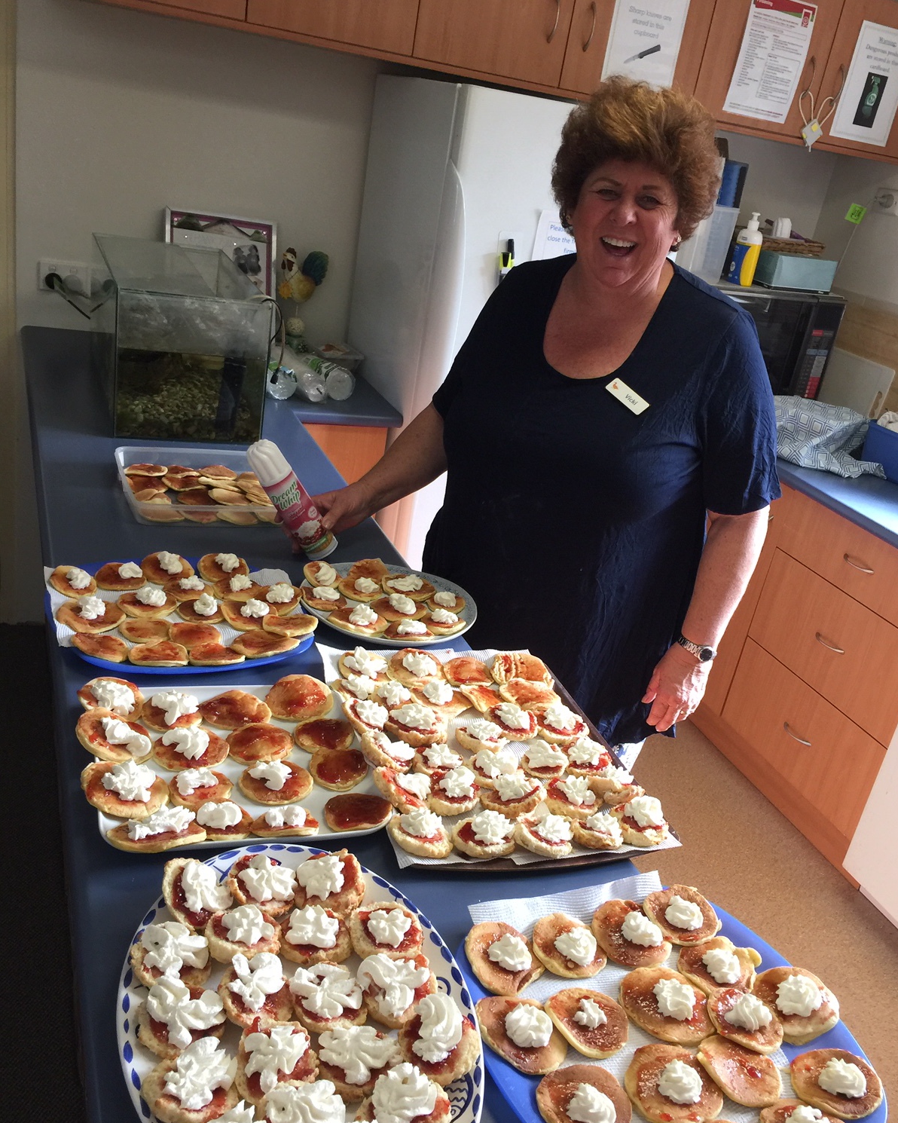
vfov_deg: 57.1
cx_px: 460
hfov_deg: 47.1
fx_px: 1030
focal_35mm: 31
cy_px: 614
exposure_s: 1/33
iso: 50
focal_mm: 4.15
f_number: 2.2
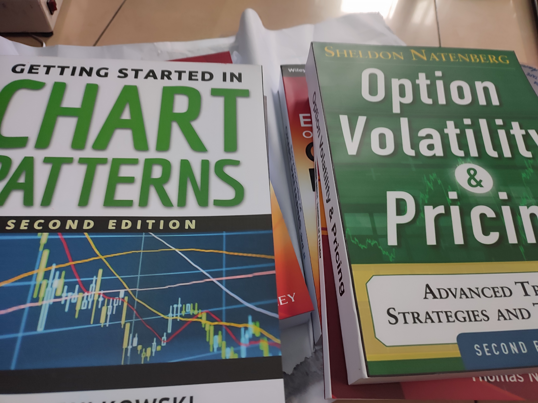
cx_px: 269
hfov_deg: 69.4
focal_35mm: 25
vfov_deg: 54.9
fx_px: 389
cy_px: 202
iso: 165
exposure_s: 1/33
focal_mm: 6.04
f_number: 1.9
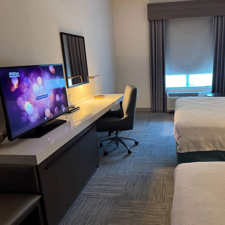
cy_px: 115
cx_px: 147
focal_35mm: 29
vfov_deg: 55.6
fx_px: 213
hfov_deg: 54.7
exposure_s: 1/60
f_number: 1.8
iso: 640
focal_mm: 6.8
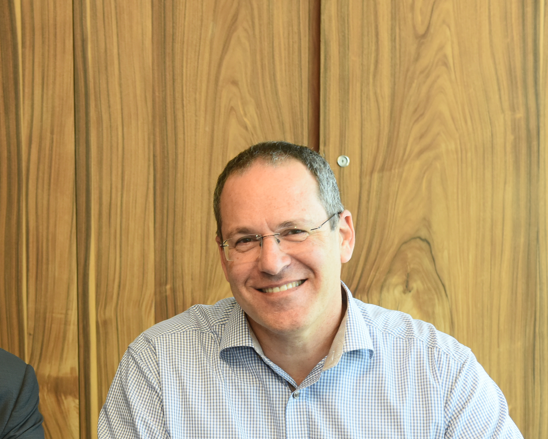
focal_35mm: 97
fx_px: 1573
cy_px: 383
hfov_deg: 19.4
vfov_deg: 15.7
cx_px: 42
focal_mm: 48
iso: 1250
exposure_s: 1/160
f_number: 5
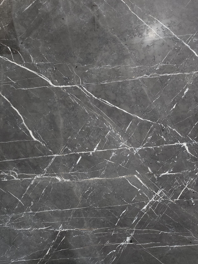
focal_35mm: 23
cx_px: 99
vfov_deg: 73.9
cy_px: 132
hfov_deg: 58.9
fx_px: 175
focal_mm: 6.4
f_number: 1.8
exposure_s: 1/100
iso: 200
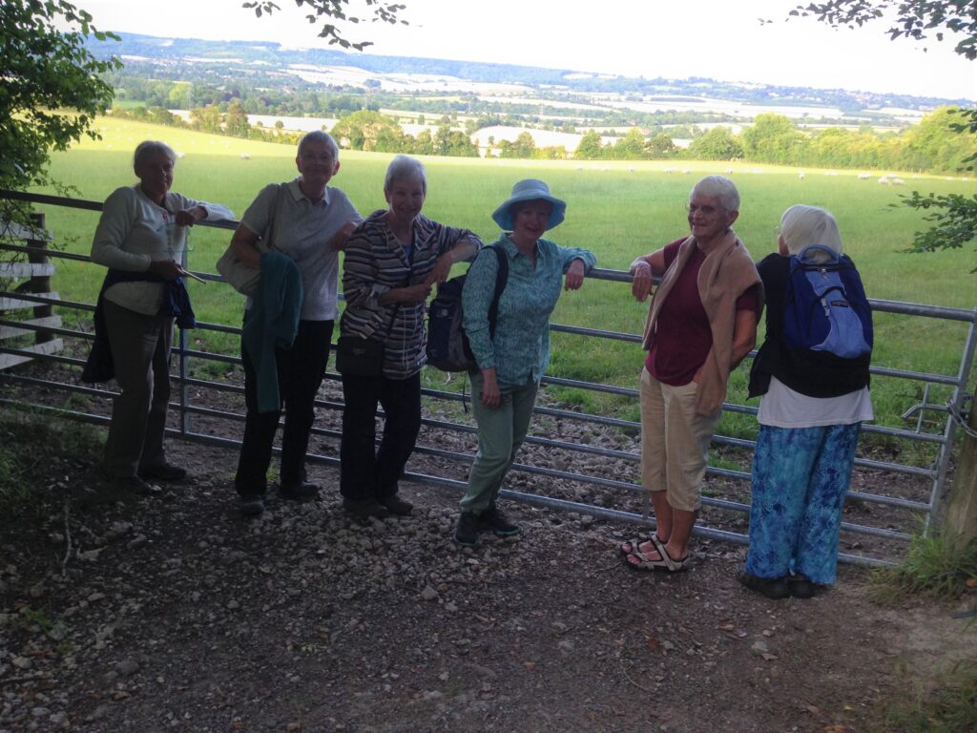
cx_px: 488
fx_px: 931
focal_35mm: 33
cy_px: 366
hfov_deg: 55.4
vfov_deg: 42.9
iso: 80
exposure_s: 1/120
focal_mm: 4.12
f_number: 2.4
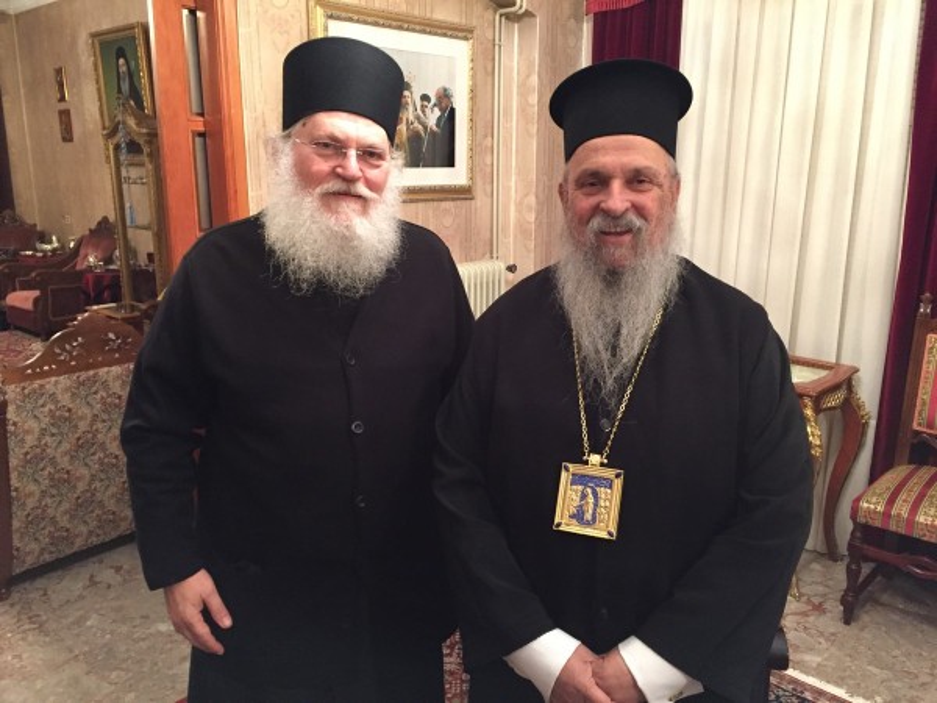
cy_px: 352
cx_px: 468
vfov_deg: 48.2
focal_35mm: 29
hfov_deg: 61.7
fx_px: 785
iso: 250
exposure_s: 1/17
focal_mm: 4.15
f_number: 2.2
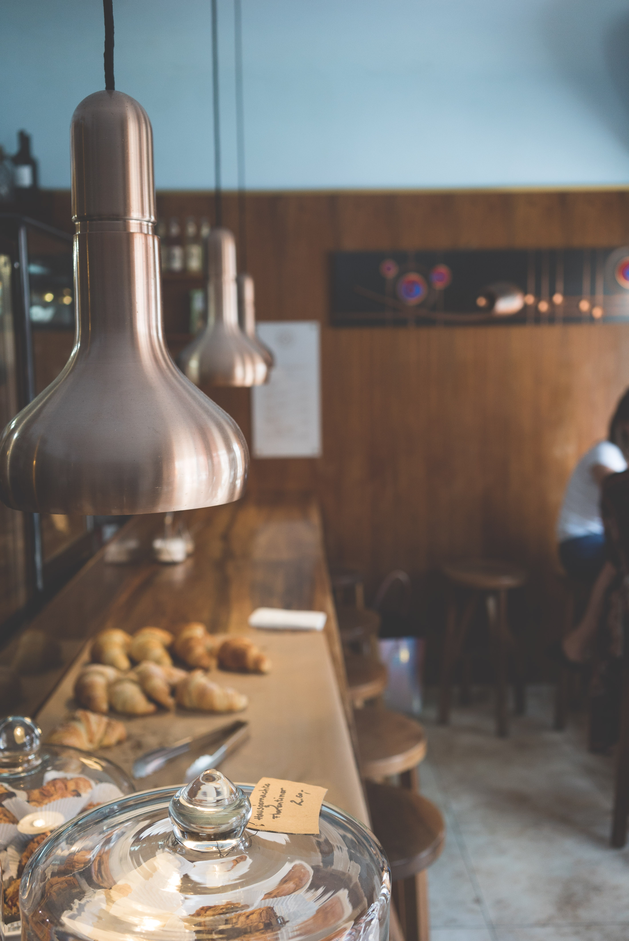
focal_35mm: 35
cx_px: 314
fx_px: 916
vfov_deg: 54.4
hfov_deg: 37.9
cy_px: 470
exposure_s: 1/160
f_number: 4
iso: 1250
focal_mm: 35
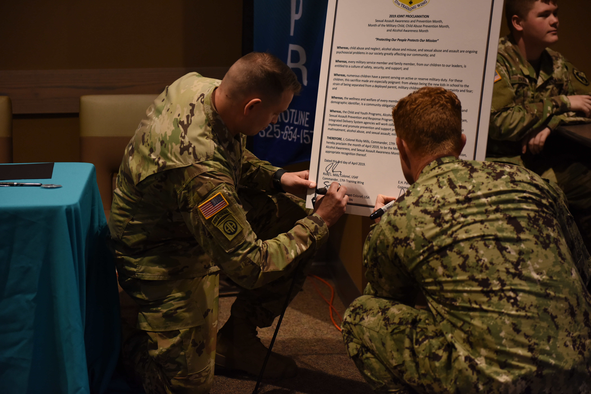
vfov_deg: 19.5
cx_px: 296
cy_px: 197
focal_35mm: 70
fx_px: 1149
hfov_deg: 28.8
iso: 1600
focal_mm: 70
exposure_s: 1/200
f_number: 2.8
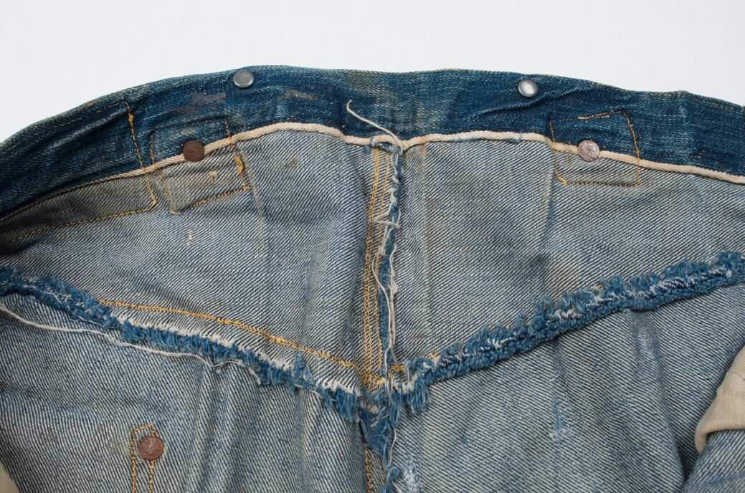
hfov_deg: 55.2
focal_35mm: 34
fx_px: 712
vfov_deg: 38.2
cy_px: 246
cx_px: 372
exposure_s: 1/60
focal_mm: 23
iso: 100
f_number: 13
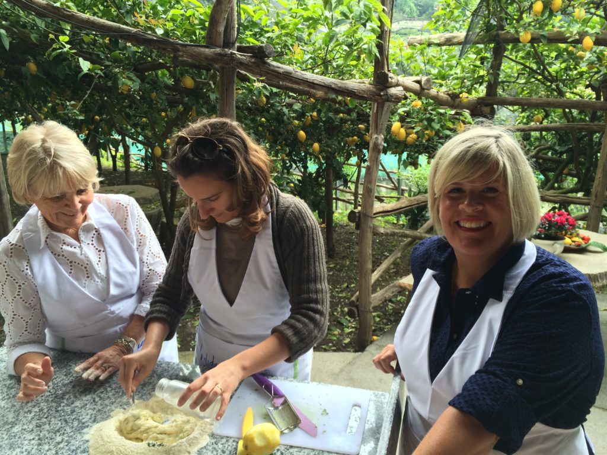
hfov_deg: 60.0
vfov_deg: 46.8
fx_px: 526
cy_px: 228
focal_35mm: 30
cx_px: 304
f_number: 2.2
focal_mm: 4.12
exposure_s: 1/120
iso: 64
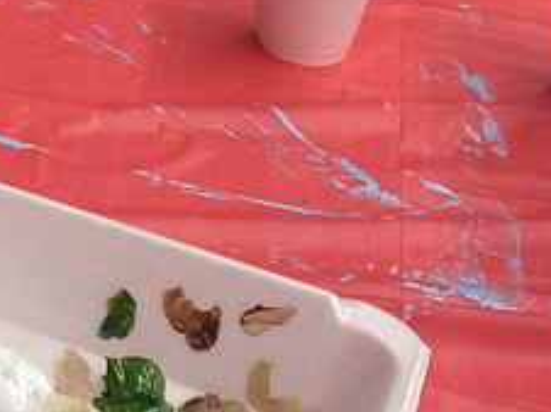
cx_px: -439
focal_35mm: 118
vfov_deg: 12.0
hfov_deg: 14.6
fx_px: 1876
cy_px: -210
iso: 64
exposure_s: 1/60
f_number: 1.8
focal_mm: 4.25
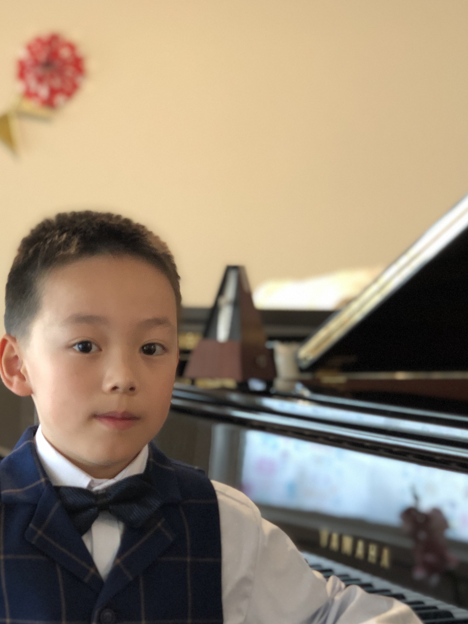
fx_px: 1280
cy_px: 416
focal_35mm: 71
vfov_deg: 27.2
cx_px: 179
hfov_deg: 20.7
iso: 160
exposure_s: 1/20
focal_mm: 6
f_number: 2.4
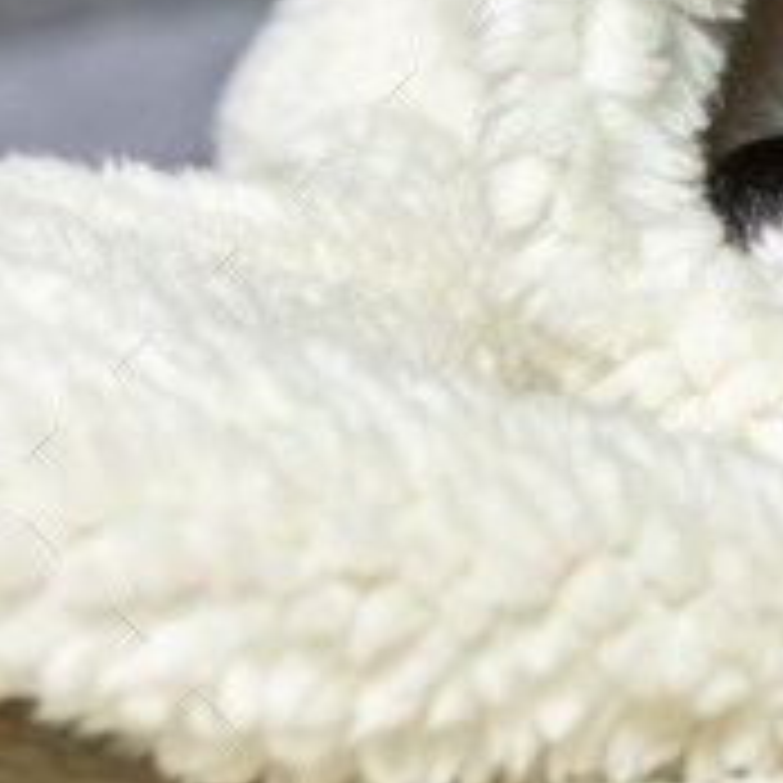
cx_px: 1323
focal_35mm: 164
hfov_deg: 10.2
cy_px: 20
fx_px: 4197
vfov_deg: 10.6
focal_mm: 38
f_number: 5
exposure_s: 1/125
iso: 100
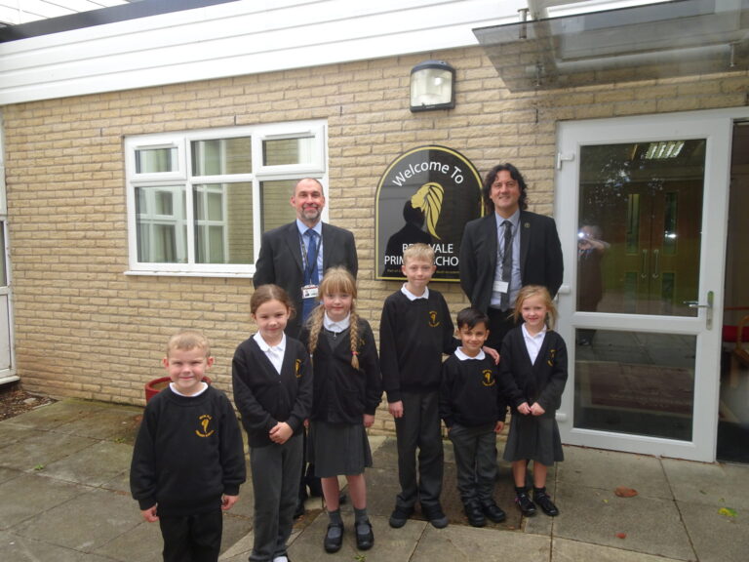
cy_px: 281
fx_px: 519
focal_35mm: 24
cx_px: 374
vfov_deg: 56.8
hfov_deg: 71.6
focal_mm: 4.1
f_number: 3.5
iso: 80
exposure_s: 1/125
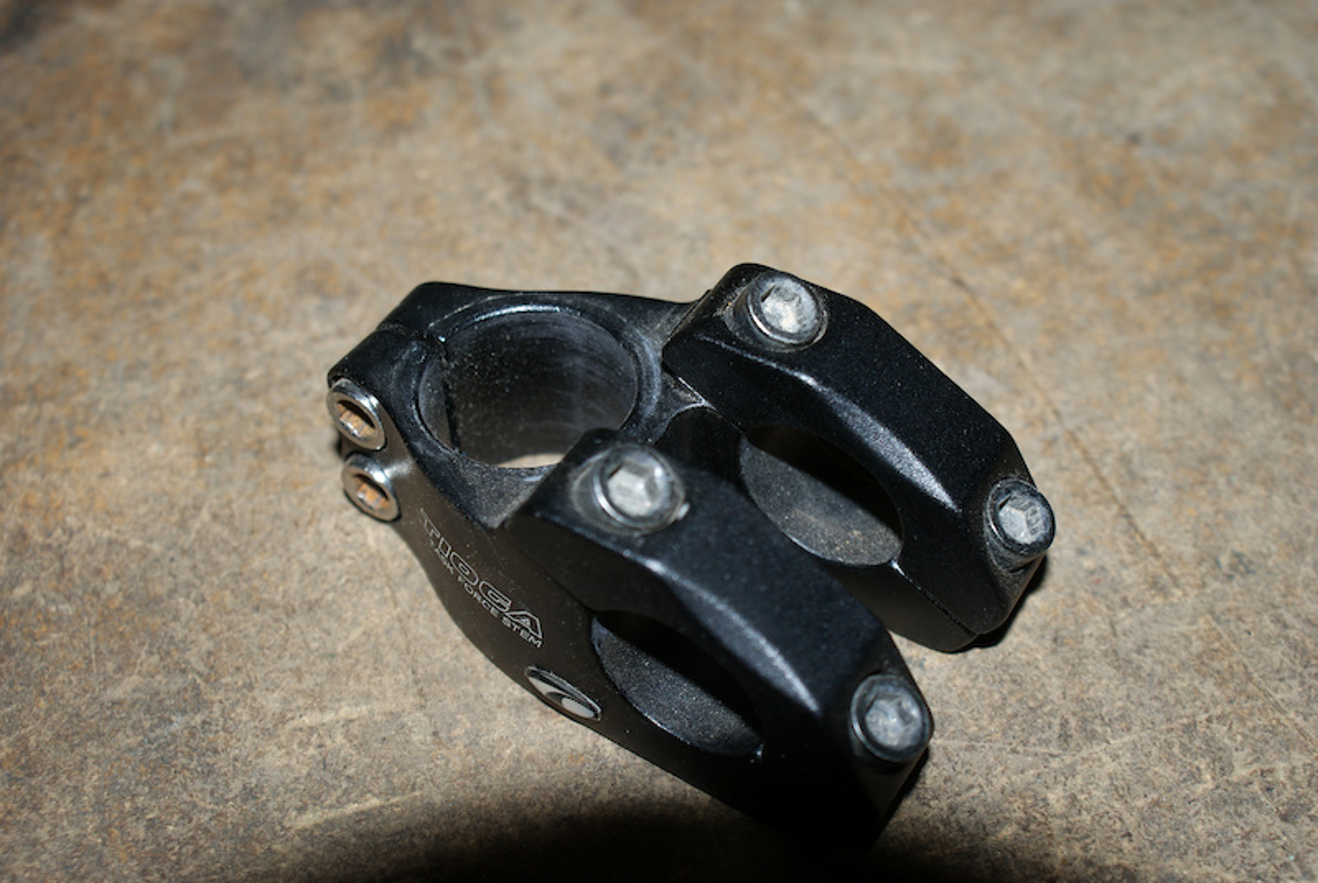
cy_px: 442
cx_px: 659
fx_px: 1925
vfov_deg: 25.8
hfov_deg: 37.8
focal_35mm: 52
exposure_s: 1/160
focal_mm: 35
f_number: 5.6
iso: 100
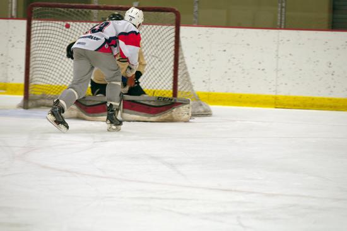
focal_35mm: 300
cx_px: 174
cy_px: 116
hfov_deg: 6.9
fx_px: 2887
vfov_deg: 4.6
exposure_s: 1/250
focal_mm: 200
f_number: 3.5
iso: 640
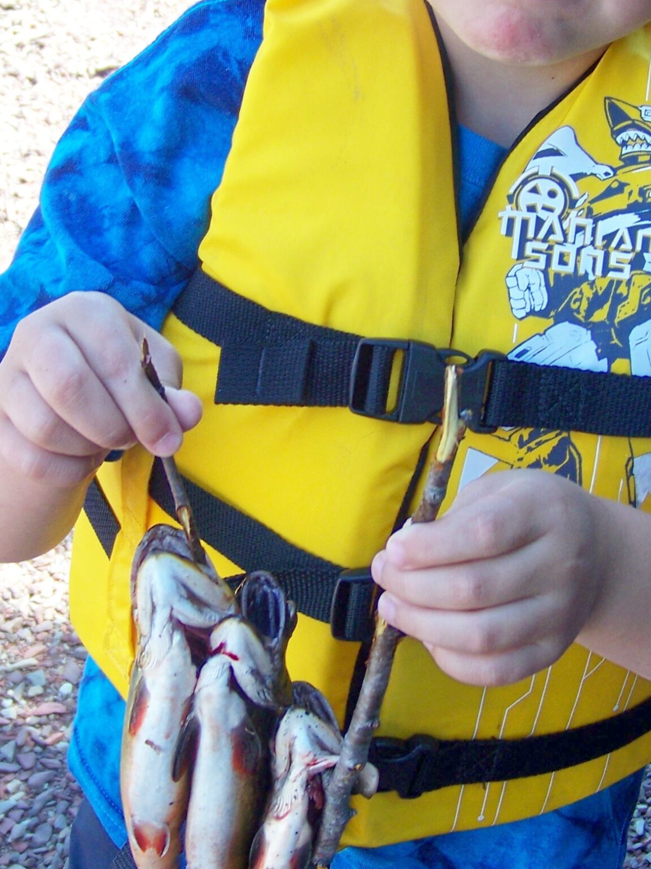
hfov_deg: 18.0
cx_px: 335
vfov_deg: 23.8
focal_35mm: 82
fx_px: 2057
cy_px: 393
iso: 64
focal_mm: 7.6
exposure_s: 1/125
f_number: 2.8
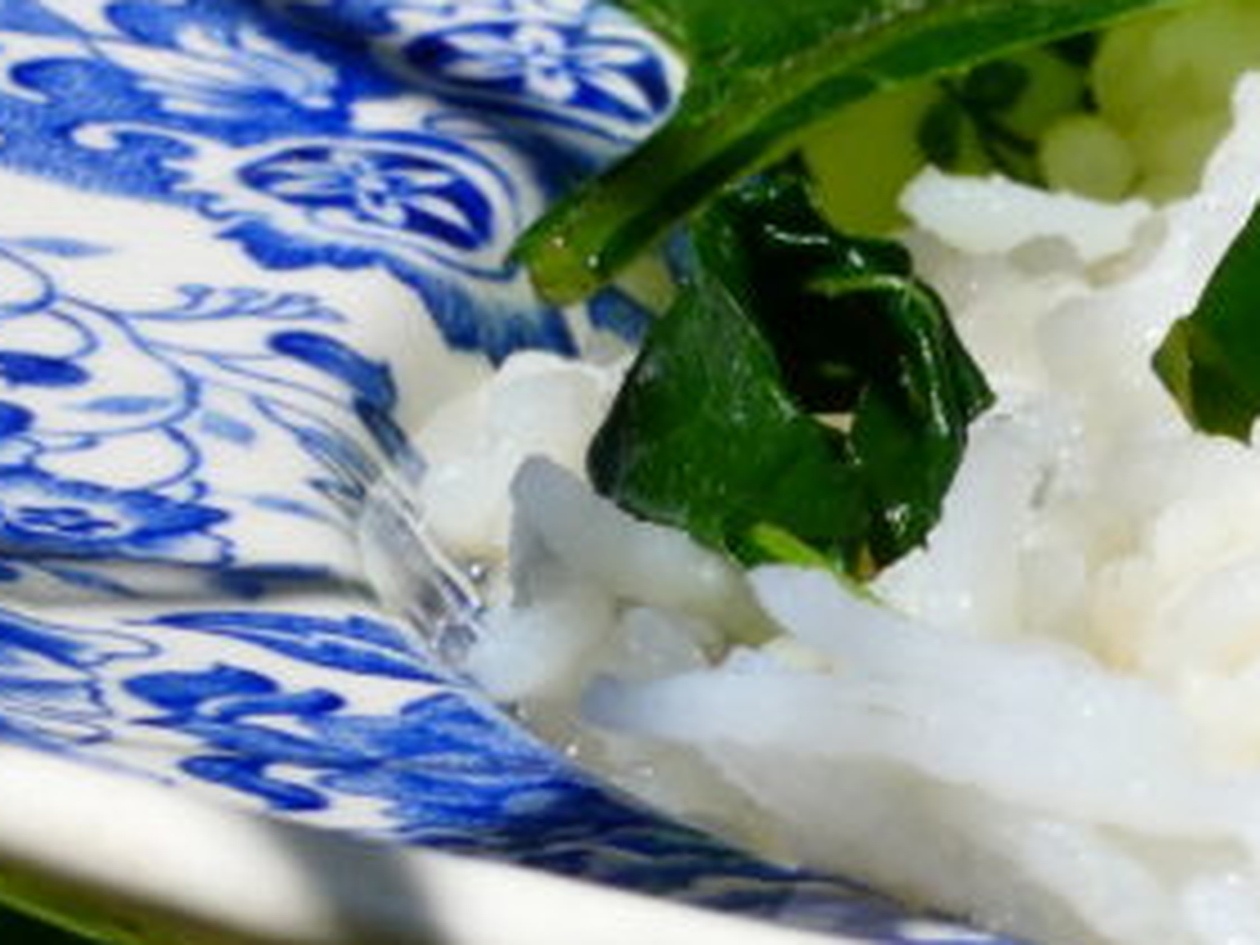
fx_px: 42951
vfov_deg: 1.3
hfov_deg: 1.7
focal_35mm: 1180
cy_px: 63
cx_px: 1629
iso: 80
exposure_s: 1/640
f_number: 5.5
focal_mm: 50.6
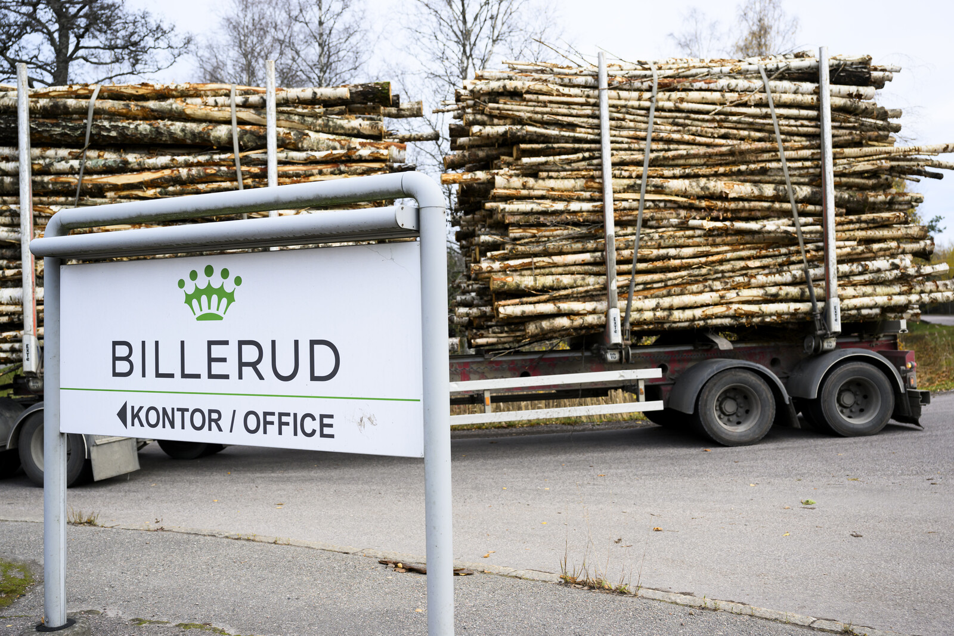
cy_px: 318
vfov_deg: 42.3
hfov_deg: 60.3
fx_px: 822
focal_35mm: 31
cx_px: 477
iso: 400
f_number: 4
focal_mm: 31
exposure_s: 1/1000
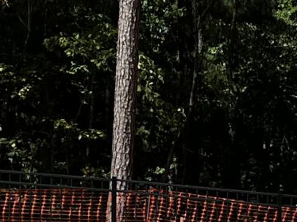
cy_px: 262
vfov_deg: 8.3
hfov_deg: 11.0
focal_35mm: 178
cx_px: 287
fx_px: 1526
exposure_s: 1/4831
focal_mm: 5.7
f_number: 1.5
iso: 50
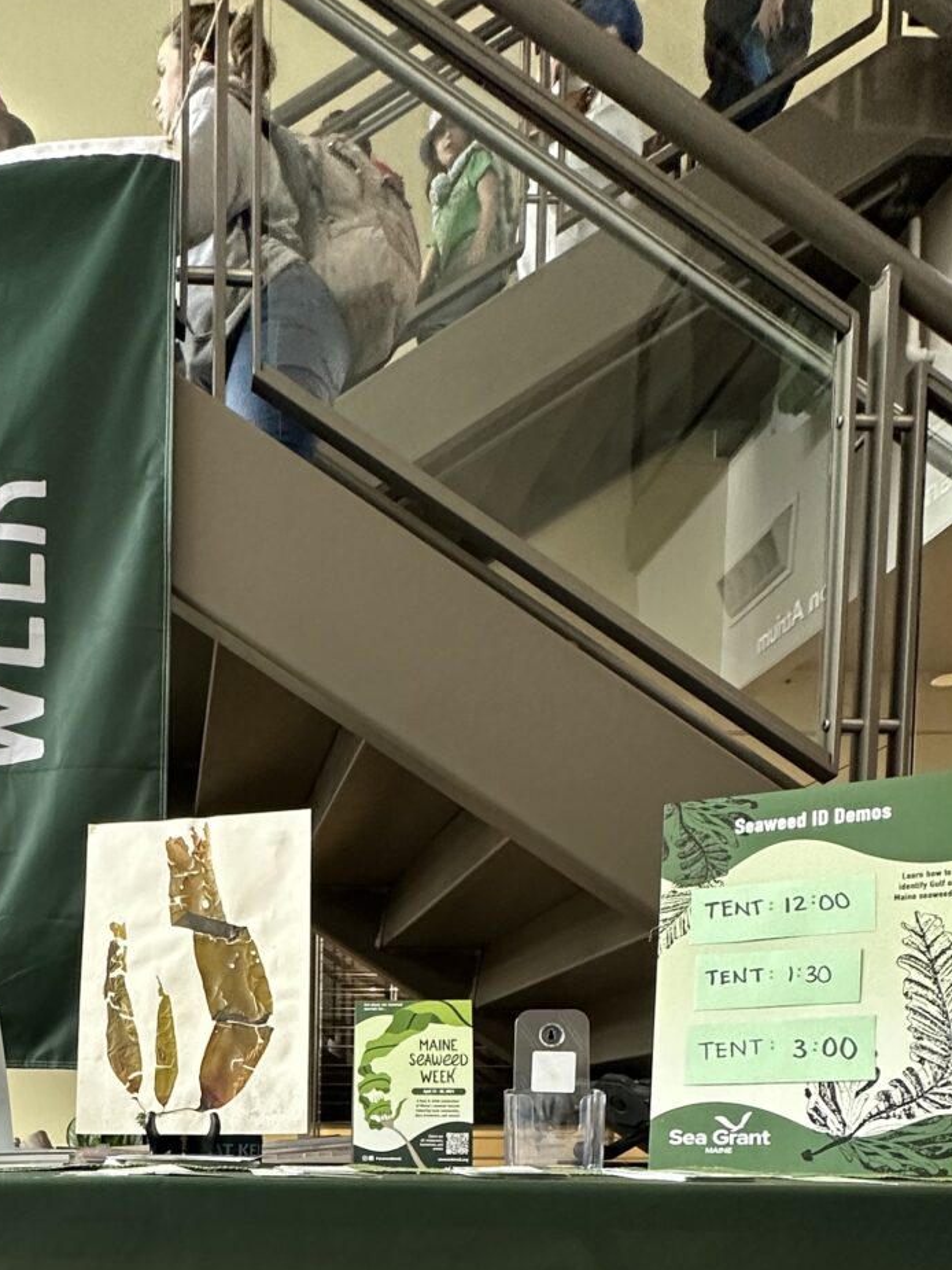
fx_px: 1136
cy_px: 1219
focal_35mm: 31
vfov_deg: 49.5
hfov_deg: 43.2
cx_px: 178
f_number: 2.2
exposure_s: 1/120
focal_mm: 2.22
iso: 250
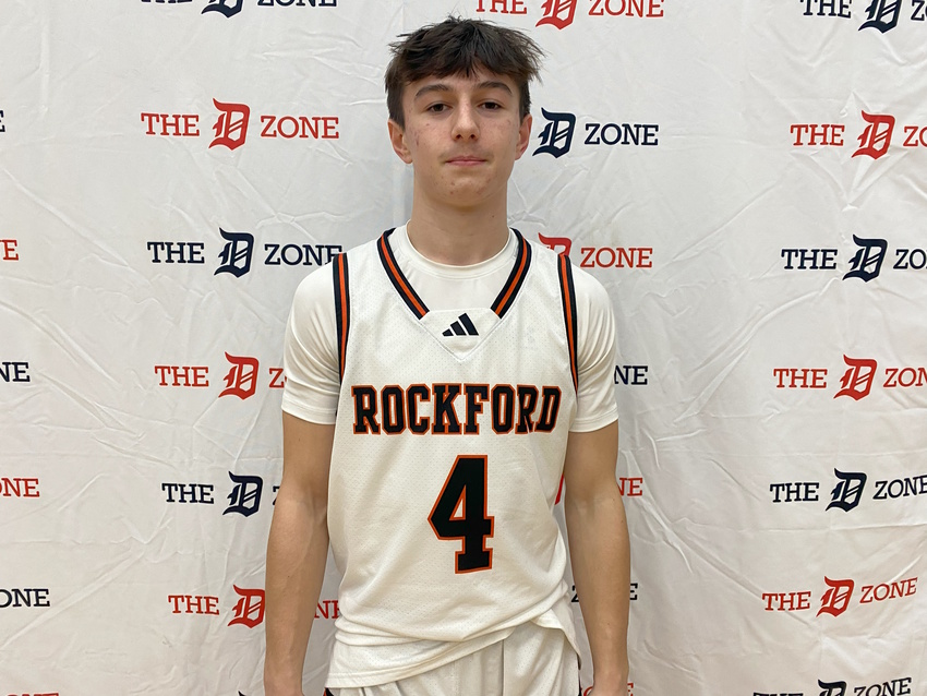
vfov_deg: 53.1
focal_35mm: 26
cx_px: 464
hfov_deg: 67.3
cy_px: 348
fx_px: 696
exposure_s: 1/60
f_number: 1.8
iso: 100
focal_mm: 4.25
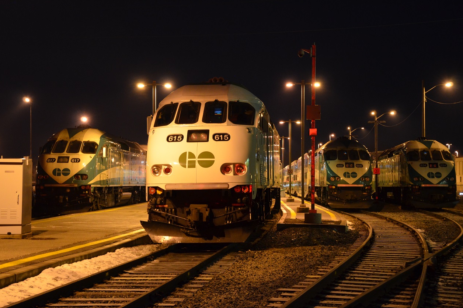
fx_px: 784
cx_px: 234
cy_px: 155
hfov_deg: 32.9
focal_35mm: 61
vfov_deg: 22.3
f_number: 4.2
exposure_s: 1/13
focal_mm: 40
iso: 1600
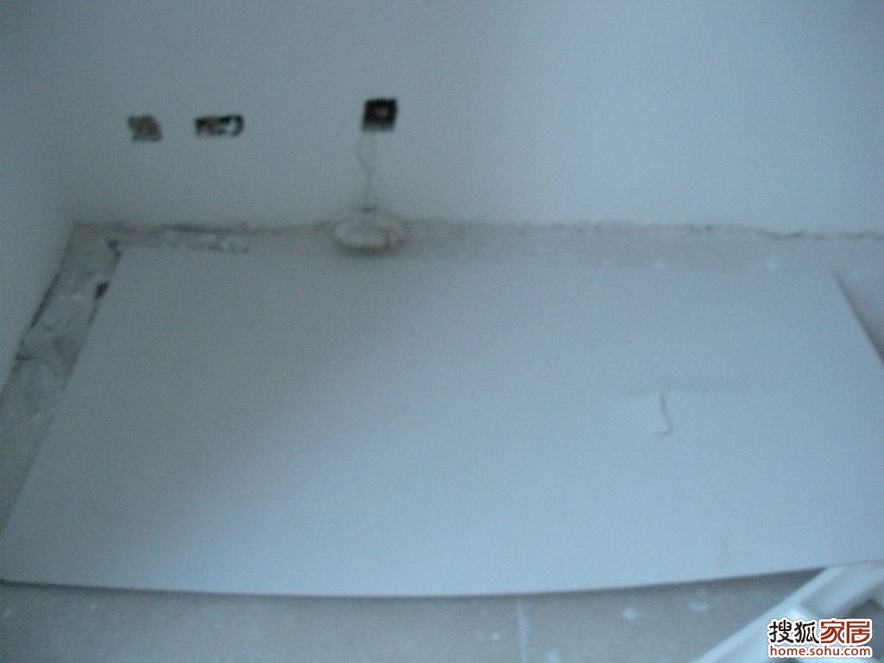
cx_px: 442
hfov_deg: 51.4
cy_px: 332
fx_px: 919
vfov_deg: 39.7
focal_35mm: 36
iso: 783
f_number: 3.5
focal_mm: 6.3
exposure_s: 1/8
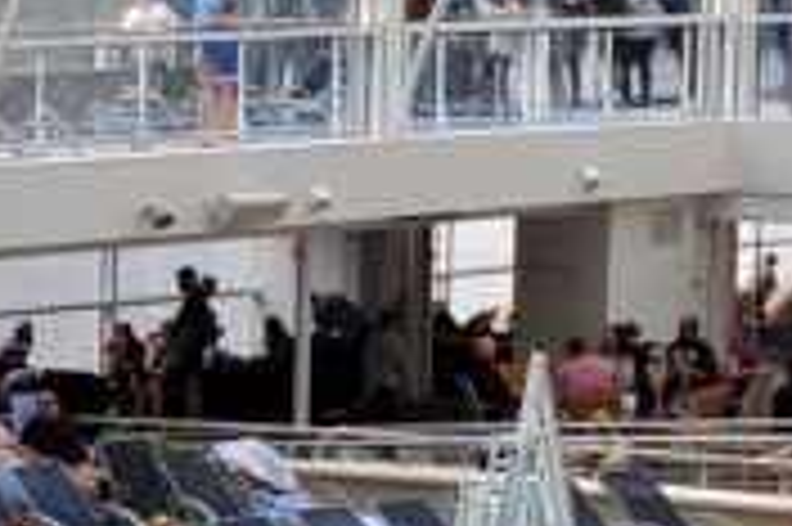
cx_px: -356
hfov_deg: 15.5
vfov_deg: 11.0
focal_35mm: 123
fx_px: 2703
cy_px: 517
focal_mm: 4.3
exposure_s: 1/619
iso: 50
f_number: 2.4
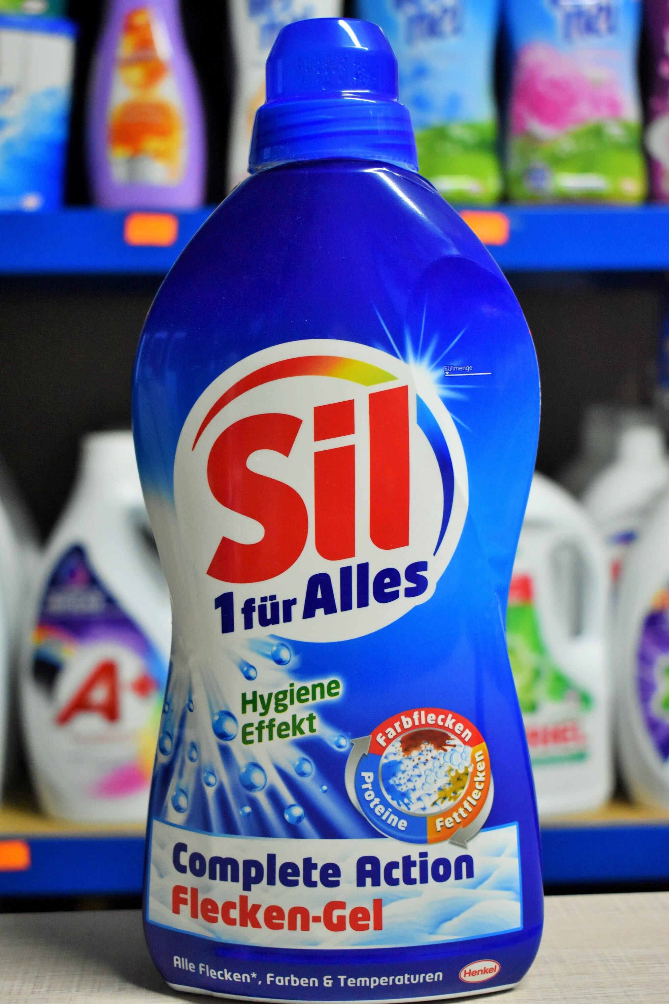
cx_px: 334
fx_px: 1463
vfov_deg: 37.9
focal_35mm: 52
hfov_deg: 25.8
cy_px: 502
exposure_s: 1/125
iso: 2800
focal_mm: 35
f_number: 4.5
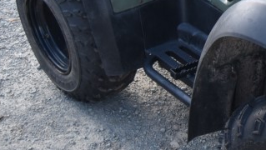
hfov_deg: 23.0
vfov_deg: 14.1
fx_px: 605
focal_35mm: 86
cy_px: 40
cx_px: 308
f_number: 7.1
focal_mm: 17
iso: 400
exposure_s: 1/200
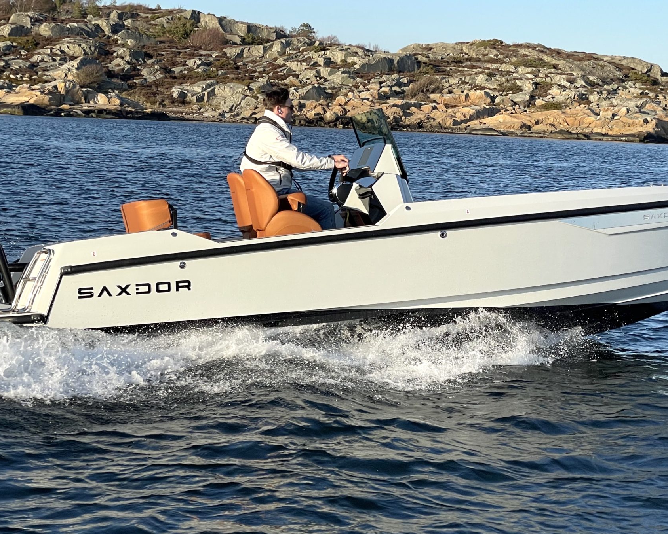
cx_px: 327
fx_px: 1522
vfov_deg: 19.8
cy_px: 177
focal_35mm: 77
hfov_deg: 24.7
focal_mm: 6
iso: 25
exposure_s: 1/1089
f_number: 2
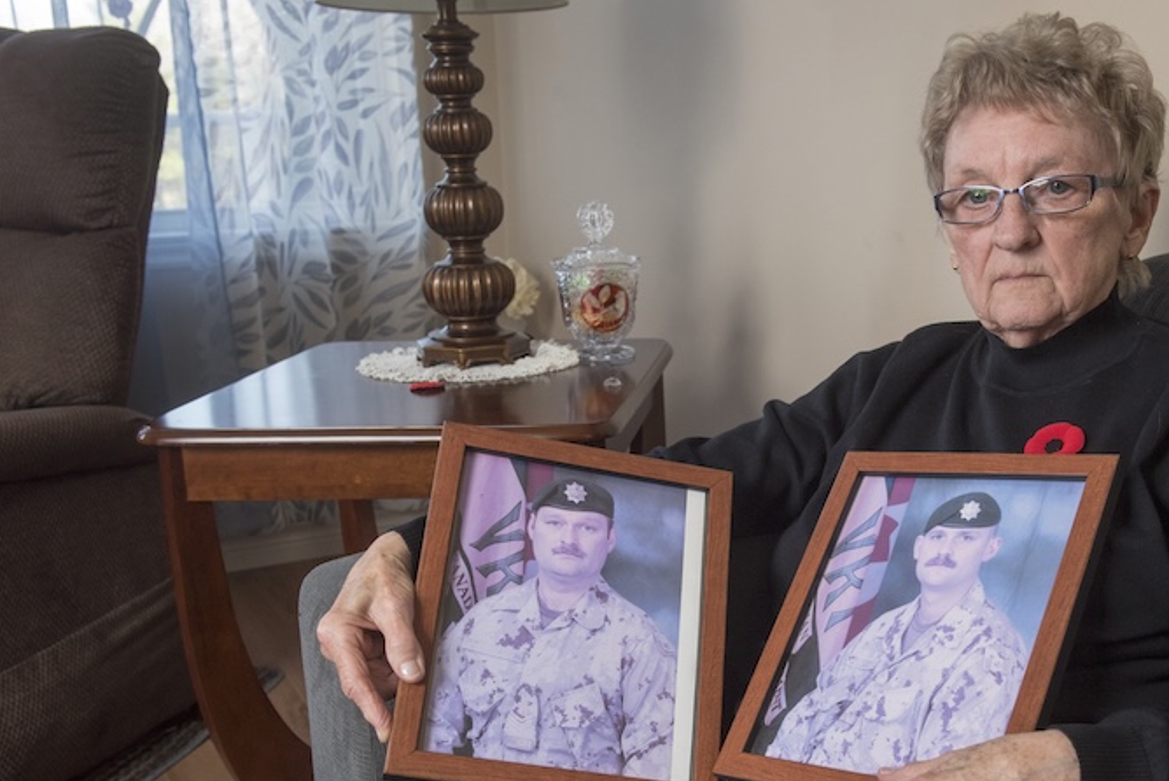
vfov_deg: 29.8
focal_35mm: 45
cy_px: 473
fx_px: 1462
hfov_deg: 43.0
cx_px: 770
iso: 1250
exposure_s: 1/125
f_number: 7.1
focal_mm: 31
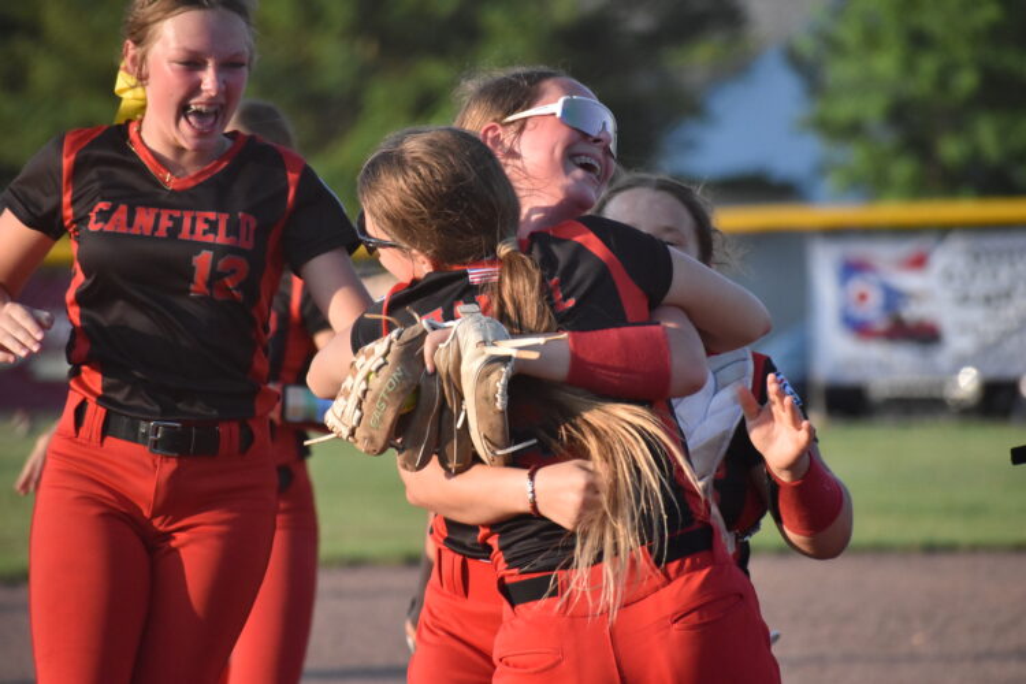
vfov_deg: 3.8
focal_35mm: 360
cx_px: 513
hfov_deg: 5.7
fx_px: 10259
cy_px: 342
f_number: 6
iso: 2000
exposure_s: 1/4000
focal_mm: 240
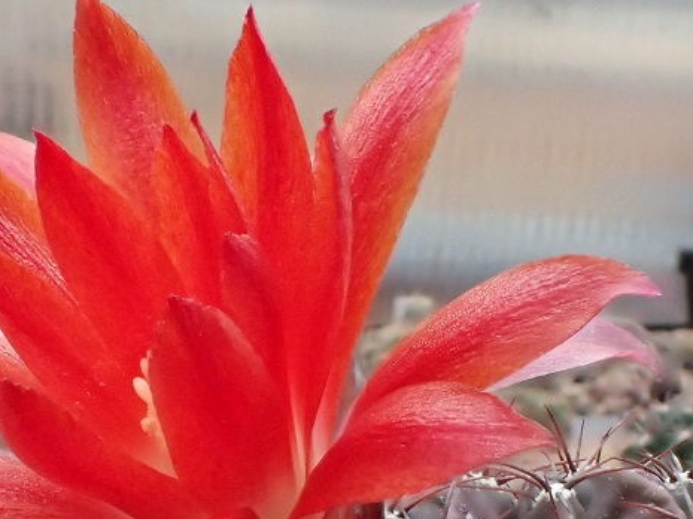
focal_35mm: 62
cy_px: 467
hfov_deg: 31.1
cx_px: 270
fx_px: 1240
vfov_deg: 23.0
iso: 800
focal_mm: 5.5
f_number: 3.2
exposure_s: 1/125
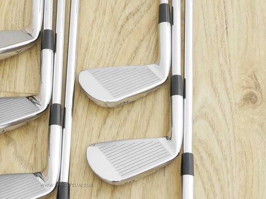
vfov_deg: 16.1
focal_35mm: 91
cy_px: 151
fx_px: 699
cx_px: 66
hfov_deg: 21.4
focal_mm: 25
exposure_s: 1/40
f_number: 4.5
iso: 1600
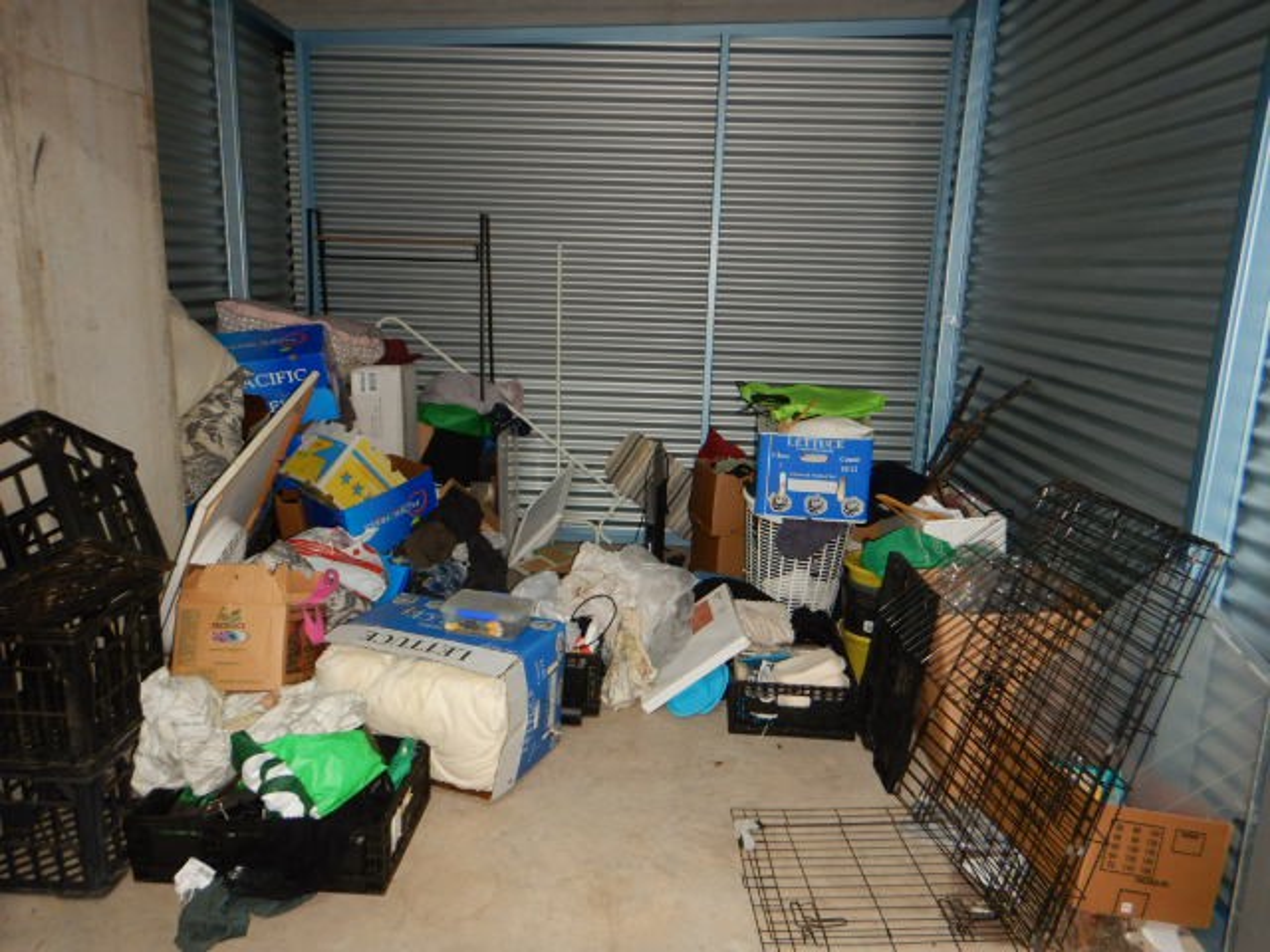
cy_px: 476
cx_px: 635
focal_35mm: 24
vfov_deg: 56.8
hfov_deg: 71.6
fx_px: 881
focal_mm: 4.3
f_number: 2.8
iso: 220
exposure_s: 1/30
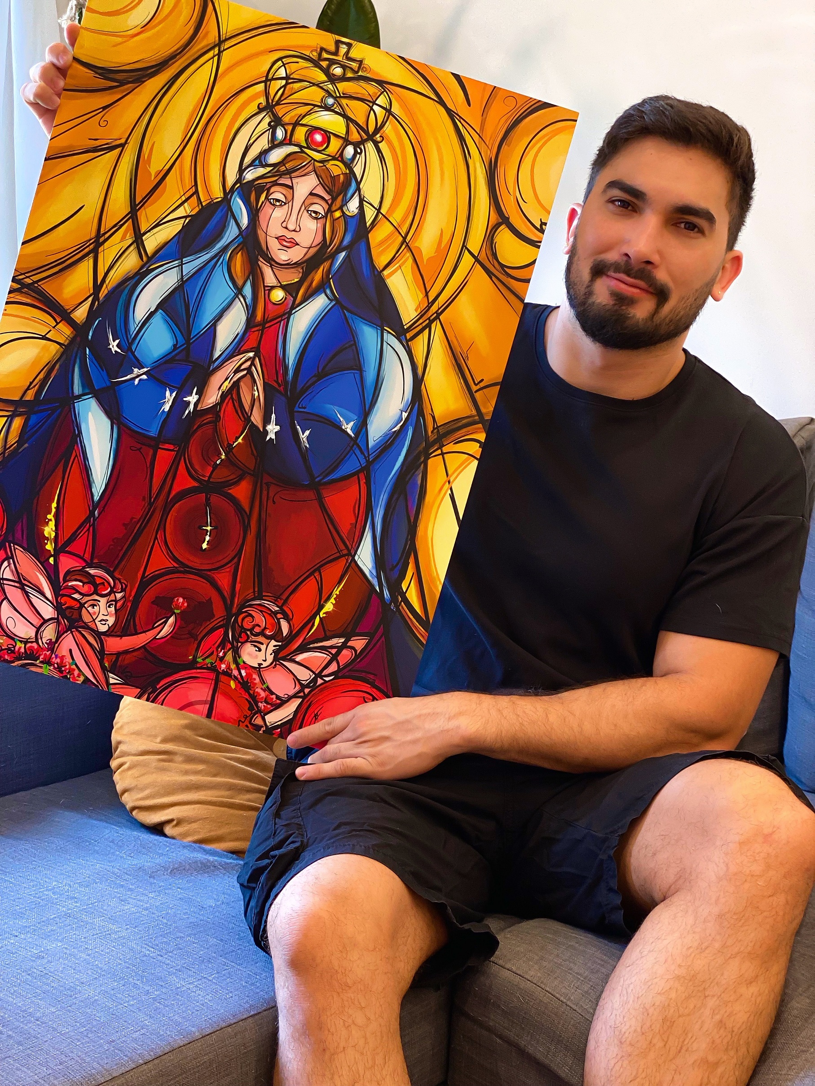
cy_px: 543
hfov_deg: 28.0
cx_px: 408
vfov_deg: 36.8
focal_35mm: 52
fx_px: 1632
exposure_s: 1/35
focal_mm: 6
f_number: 2
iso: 125
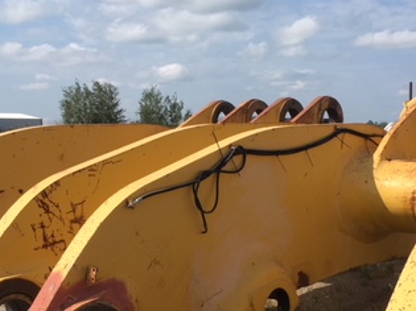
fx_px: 709
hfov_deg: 32.5
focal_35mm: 59
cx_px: 273
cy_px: 274
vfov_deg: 24.2
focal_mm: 4.15
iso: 25
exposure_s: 1/1789
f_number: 2.2
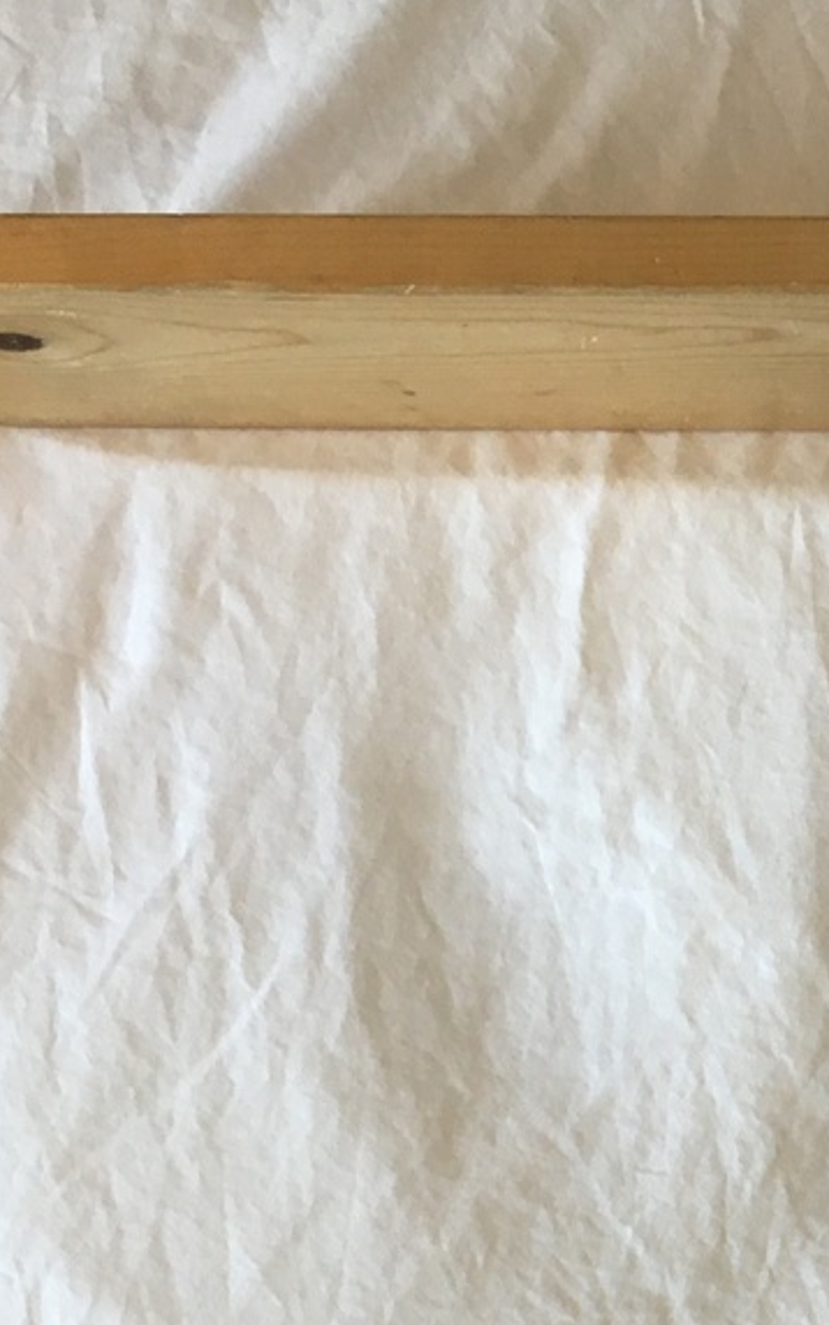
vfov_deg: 27.1
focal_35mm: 72
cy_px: 1304
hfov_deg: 17.4
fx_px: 2600
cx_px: 967
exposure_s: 1/30
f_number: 2.2
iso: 32
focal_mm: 4.15
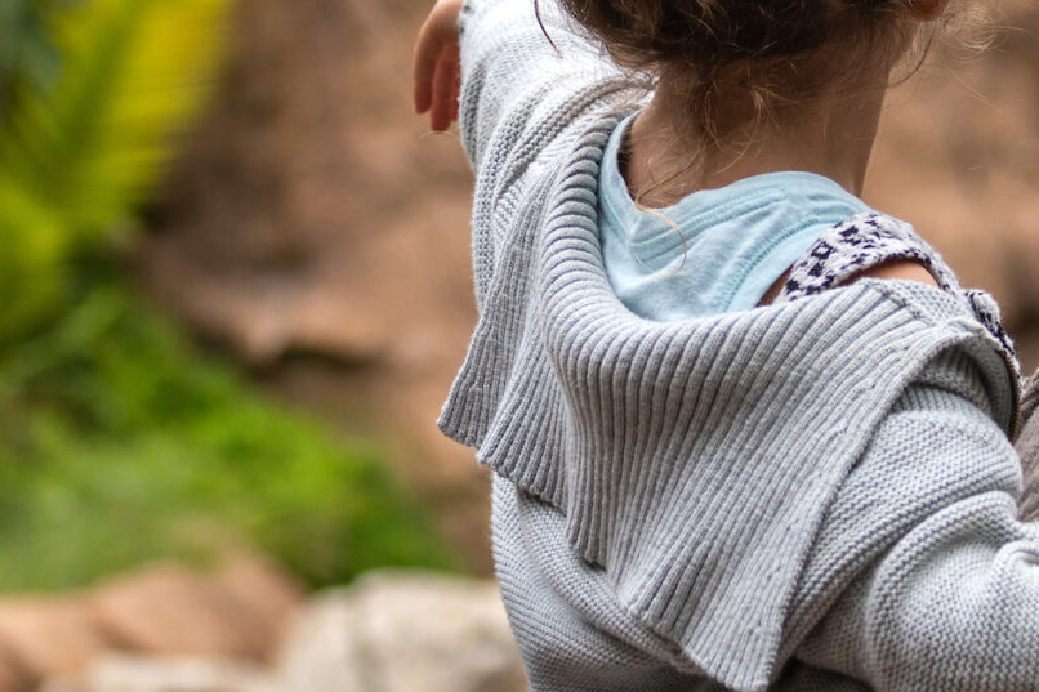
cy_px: 114
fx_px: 8800
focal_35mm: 305
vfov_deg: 4.5
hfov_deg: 6.8
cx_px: 602
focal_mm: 80
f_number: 4.5
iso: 100
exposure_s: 1/250
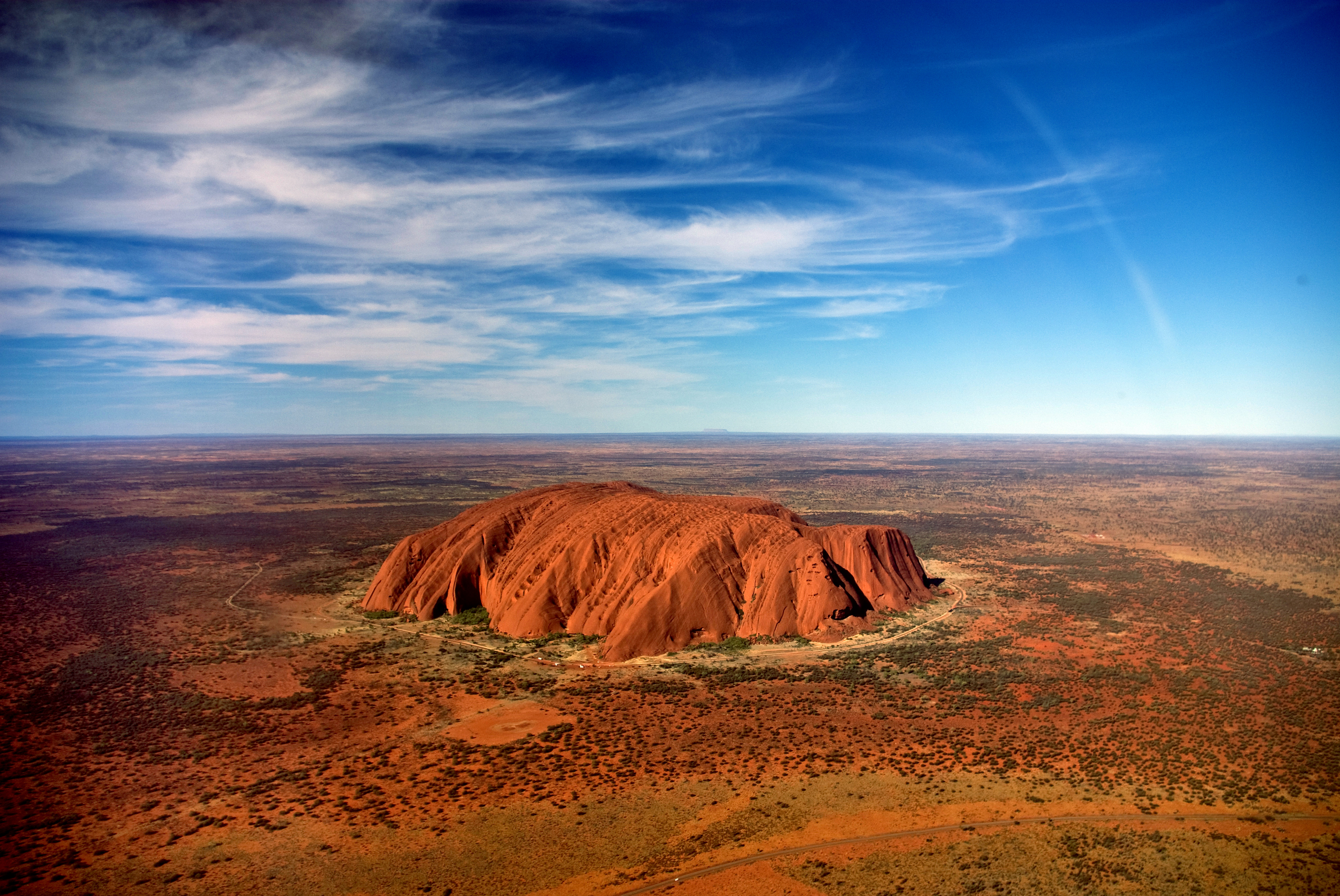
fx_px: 1006
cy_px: 448
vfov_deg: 48.0
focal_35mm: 27
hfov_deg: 67.3
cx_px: 670
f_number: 6.7
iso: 100
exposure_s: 1/180
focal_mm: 18
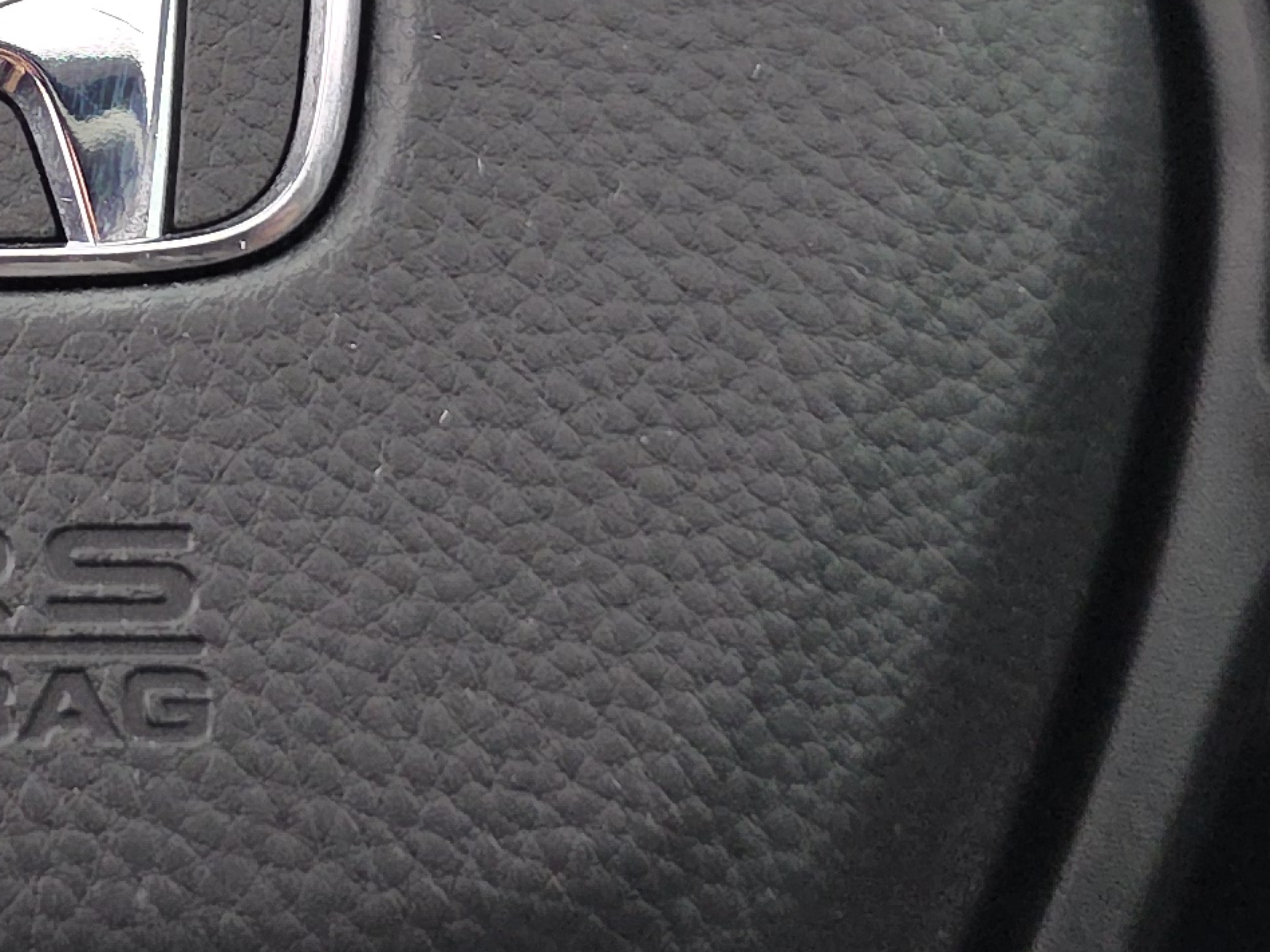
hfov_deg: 19.5
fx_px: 3559
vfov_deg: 14.6
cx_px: -80
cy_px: -303
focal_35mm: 97
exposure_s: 1/1829
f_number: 1.7
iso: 80
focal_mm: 6.3
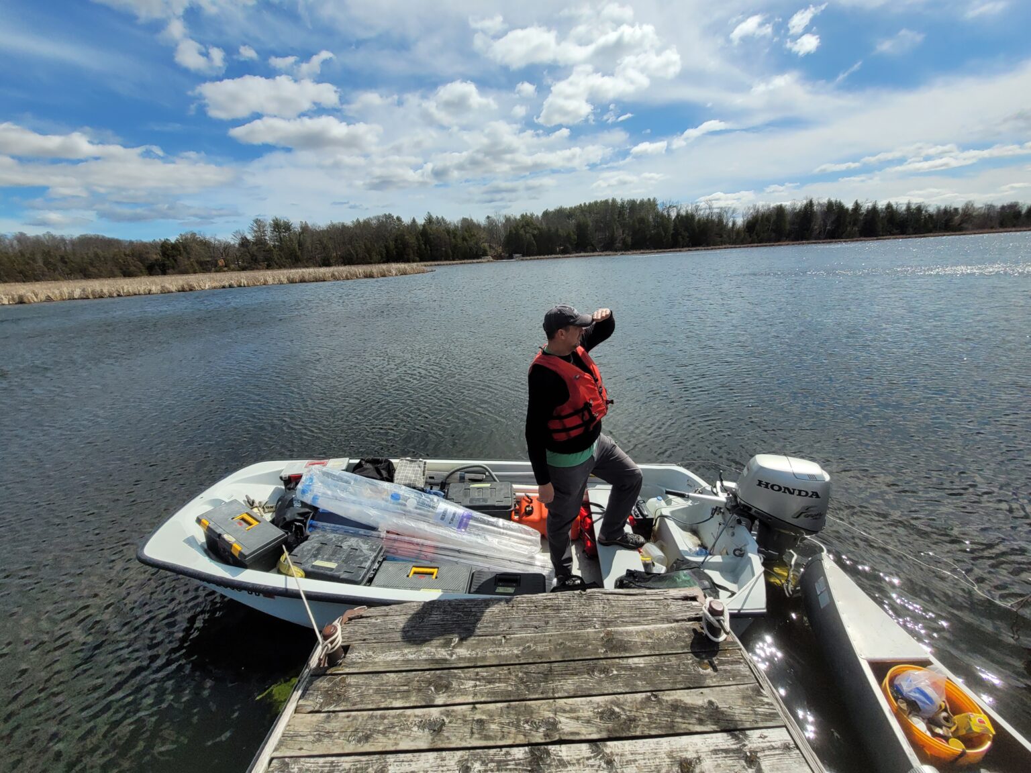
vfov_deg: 89.9
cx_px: 516
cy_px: 386
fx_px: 387
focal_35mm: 13
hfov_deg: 106.2
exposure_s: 1/2913
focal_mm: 1.74
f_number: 2.2
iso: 40
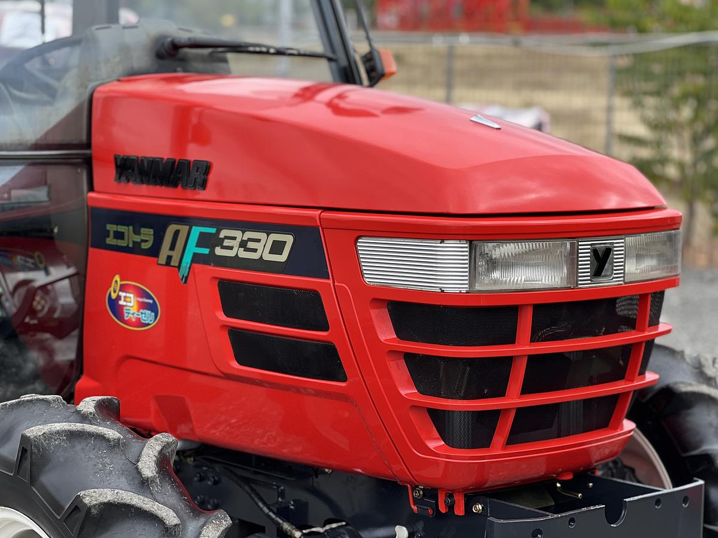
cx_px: 359
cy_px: 269
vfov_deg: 19.1
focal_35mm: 77
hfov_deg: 25.3
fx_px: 1597
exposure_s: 1/128
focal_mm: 9
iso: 20
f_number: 2.8
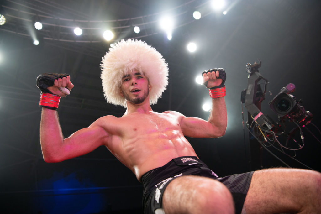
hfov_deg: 60.3
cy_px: 107
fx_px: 276
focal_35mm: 31
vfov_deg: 42.3
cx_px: 160
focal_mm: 31
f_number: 3.5
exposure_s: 1/800
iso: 1250
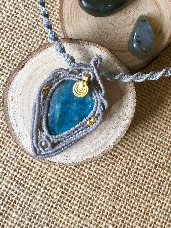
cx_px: 102
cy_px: 51
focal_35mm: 48
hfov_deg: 30.2
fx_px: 316
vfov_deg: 38.4
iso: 125
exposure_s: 1/33
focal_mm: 4.15
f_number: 2.2
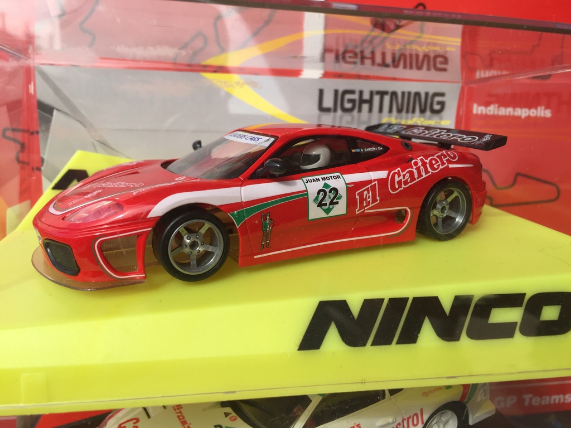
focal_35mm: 29
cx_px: 286
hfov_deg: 61.7
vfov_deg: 48.2
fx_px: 478
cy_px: 214
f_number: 2.2
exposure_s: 1/1130
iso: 32
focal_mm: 4.15
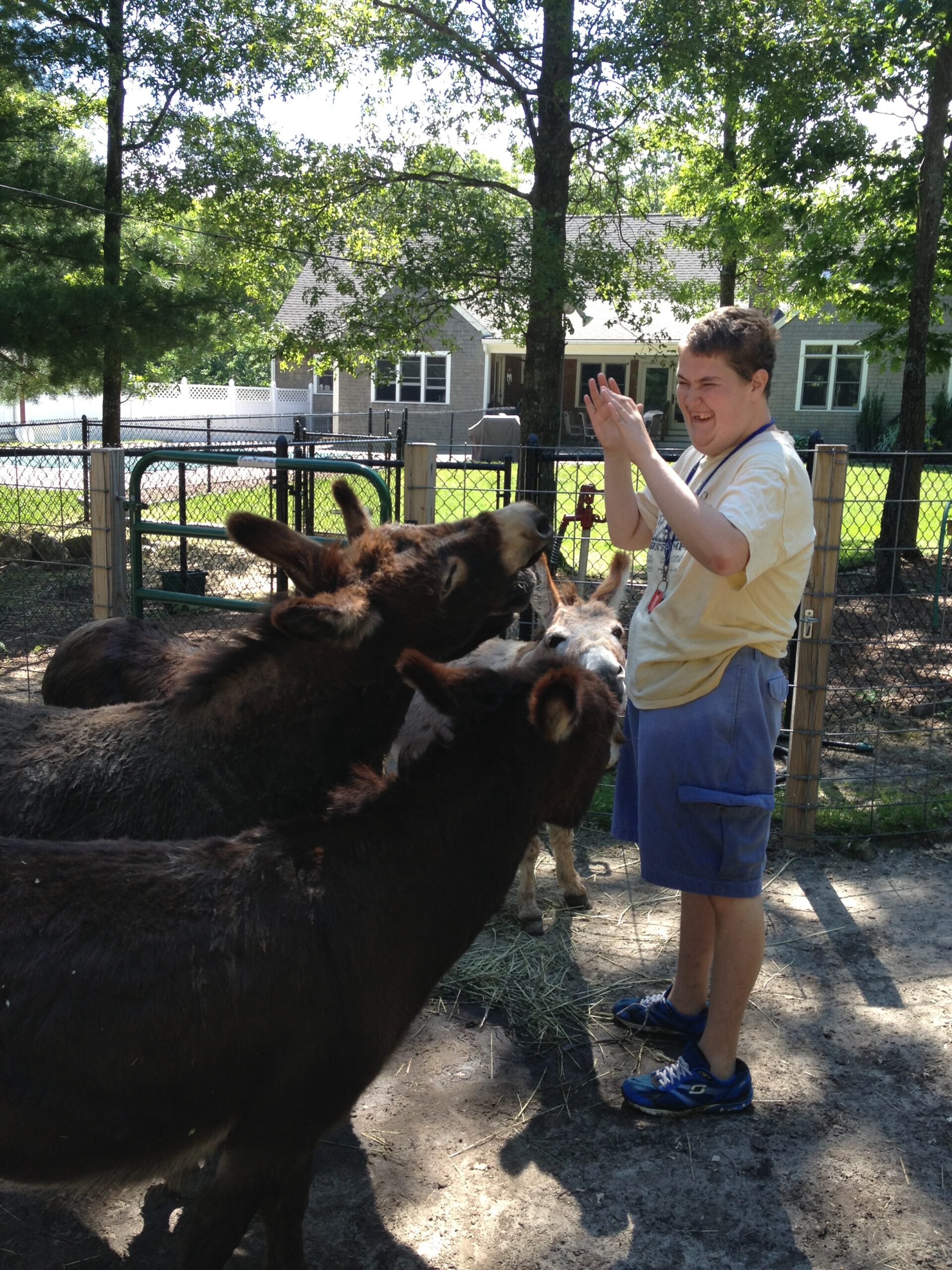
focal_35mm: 35
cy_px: 635
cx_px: 476
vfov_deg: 52.6
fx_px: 1283
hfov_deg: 40.7
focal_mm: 4.28
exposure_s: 1/265
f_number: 2.4
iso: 50
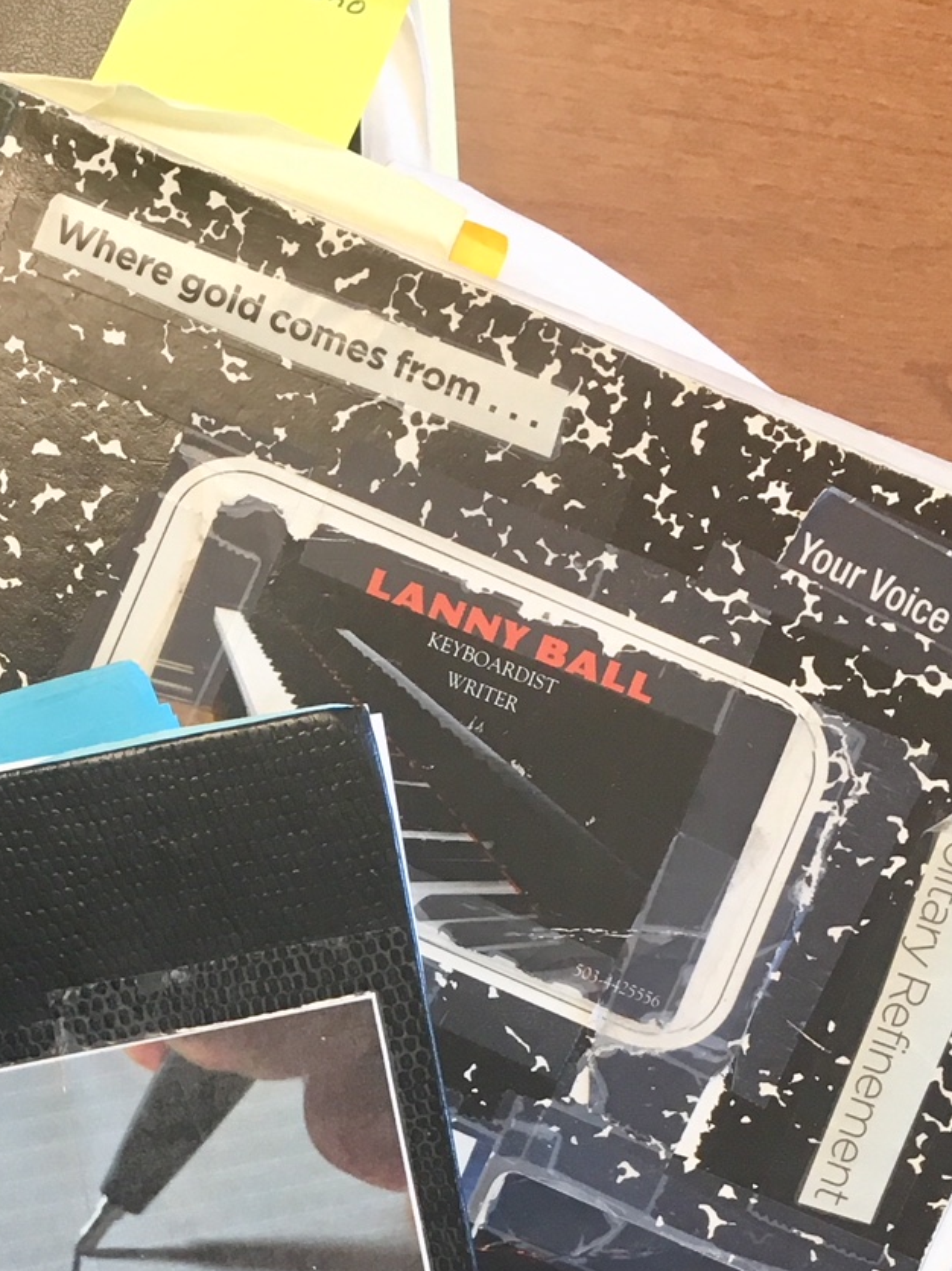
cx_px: -2
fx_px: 2567
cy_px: 1107
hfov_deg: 20.3
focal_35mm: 70
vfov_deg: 27.0
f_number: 2.2
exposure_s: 1/30
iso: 64
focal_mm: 4.15
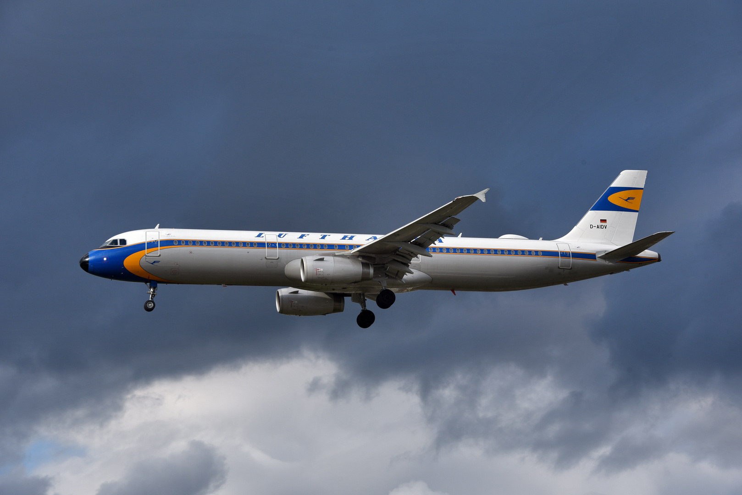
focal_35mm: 105
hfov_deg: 19.4
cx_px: 371
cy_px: 248
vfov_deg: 13.1
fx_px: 2165
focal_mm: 105
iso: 320
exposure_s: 1/1000
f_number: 10
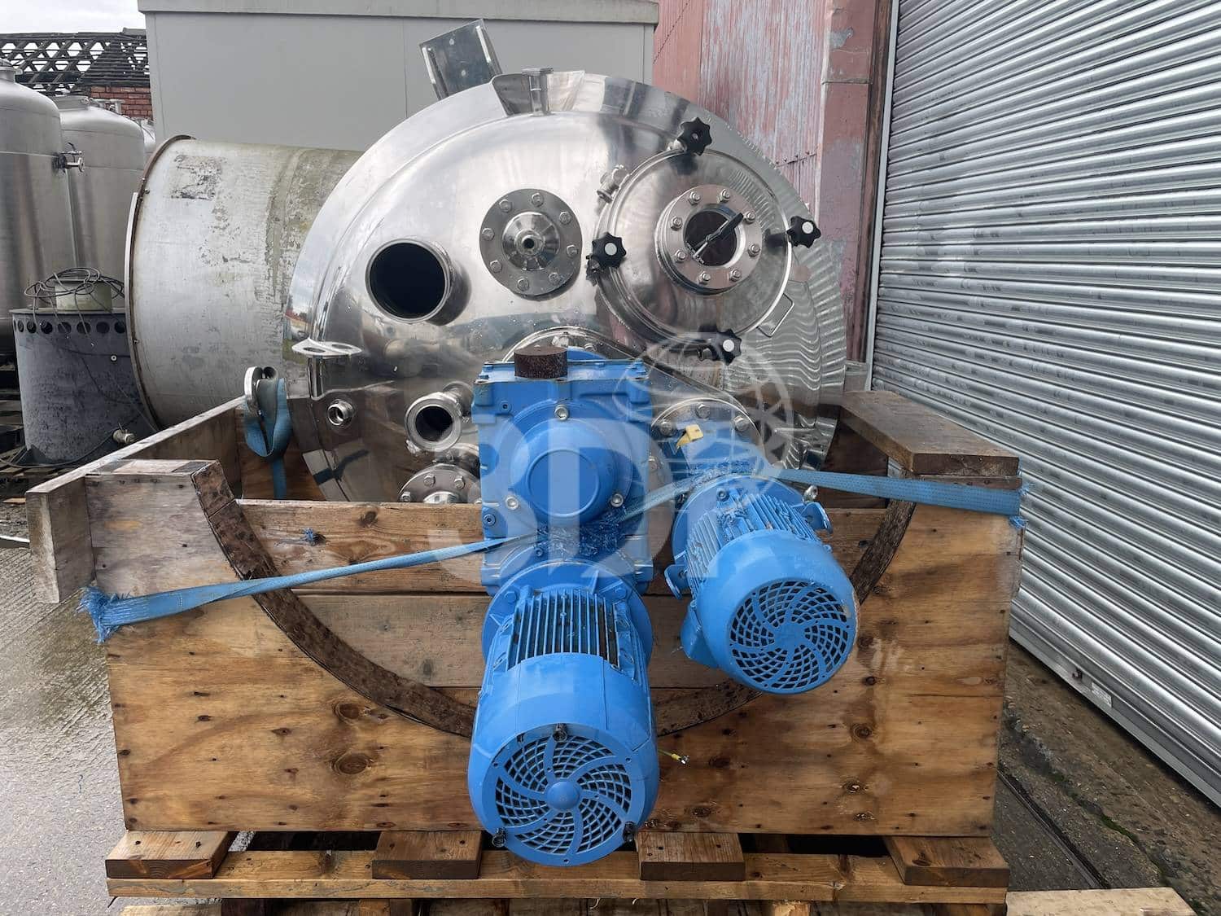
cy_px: 458
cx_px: 610
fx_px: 917
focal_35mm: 26
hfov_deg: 67.3
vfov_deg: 53.1
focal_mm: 4.2
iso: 32
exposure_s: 1/527
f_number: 1.6
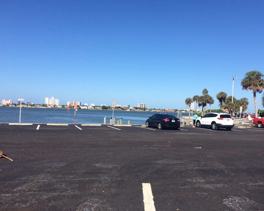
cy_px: 108
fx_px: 242
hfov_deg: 57.2
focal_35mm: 31
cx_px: 138
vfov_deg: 47.1
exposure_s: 1/2564
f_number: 2.2
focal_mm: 4.15
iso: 32
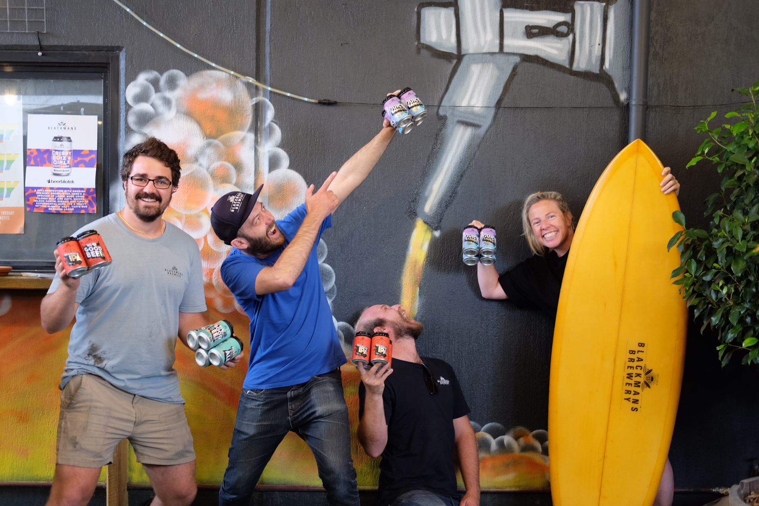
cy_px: 253
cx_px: 380
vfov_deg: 25.5
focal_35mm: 53
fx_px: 1117
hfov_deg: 37.5
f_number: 2
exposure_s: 1/85
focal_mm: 35
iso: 400
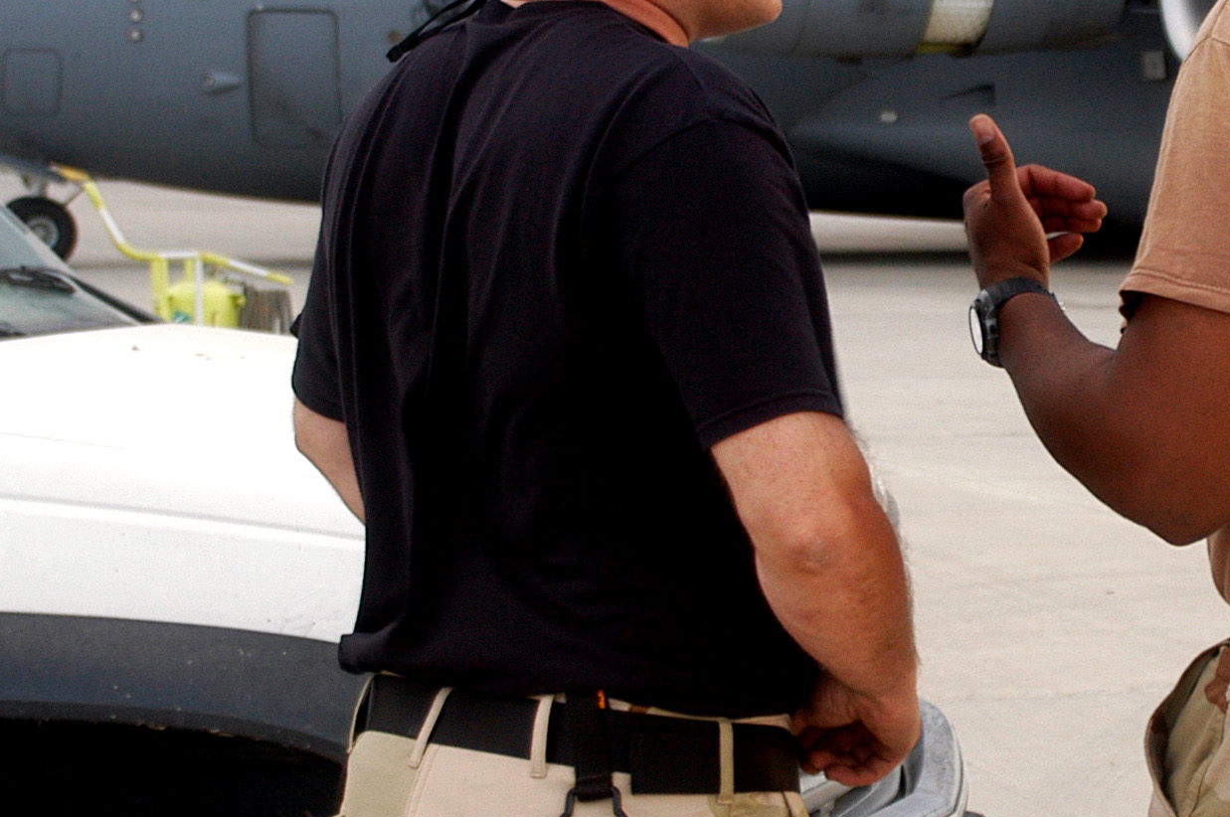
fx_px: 3113
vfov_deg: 15.0
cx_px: 1090
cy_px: 351
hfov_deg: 21.9
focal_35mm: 91
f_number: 4
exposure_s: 1/125
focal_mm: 25
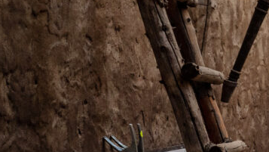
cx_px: 546
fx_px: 771
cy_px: 147
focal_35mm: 108
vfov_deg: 11.1
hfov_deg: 15.6
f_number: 7.1
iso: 1600
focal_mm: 24
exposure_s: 1/320
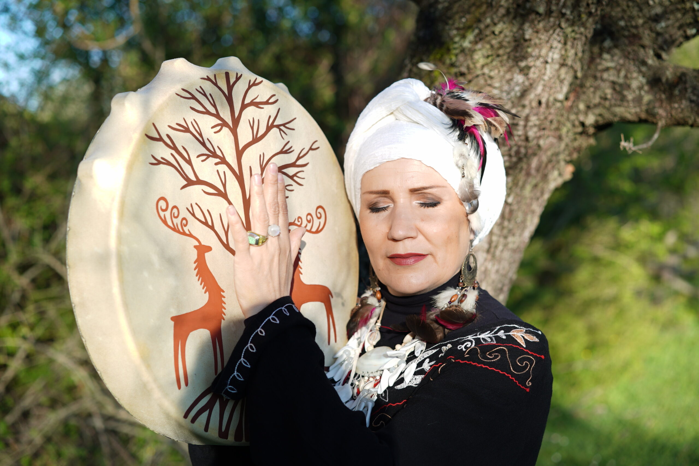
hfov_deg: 36.2
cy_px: 233
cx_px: 350
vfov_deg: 24.6
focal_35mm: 55
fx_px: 1068
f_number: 3.2
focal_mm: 55
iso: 64
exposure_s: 1/250
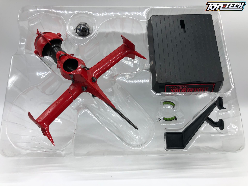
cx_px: 124
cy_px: 93
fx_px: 201
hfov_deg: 63.4
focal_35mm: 28
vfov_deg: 49.7
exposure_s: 1/262
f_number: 1.8
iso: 20
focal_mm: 4
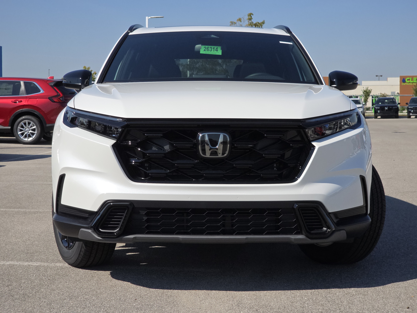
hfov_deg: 28.2
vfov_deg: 21.3
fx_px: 831
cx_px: 208
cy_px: 156
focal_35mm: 69
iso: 50
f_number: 2.4
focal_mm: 7.9
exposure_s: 1/2890
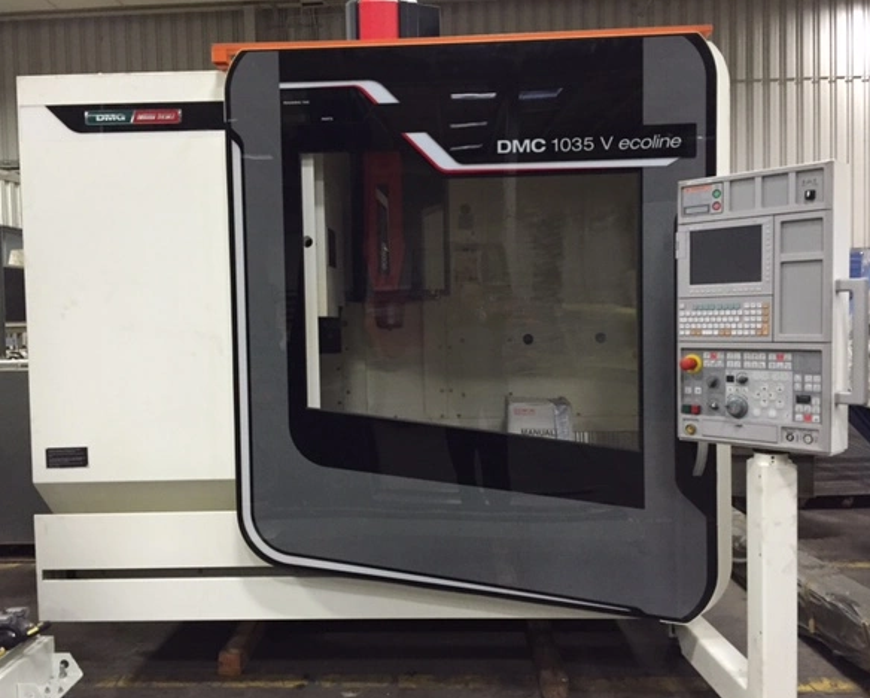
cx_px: 417
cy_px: 356
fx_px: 799
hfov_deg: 57.1
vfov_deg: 47.2
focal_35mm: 31
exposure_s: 1/24
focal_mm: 4.15
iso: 250
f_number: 2.2
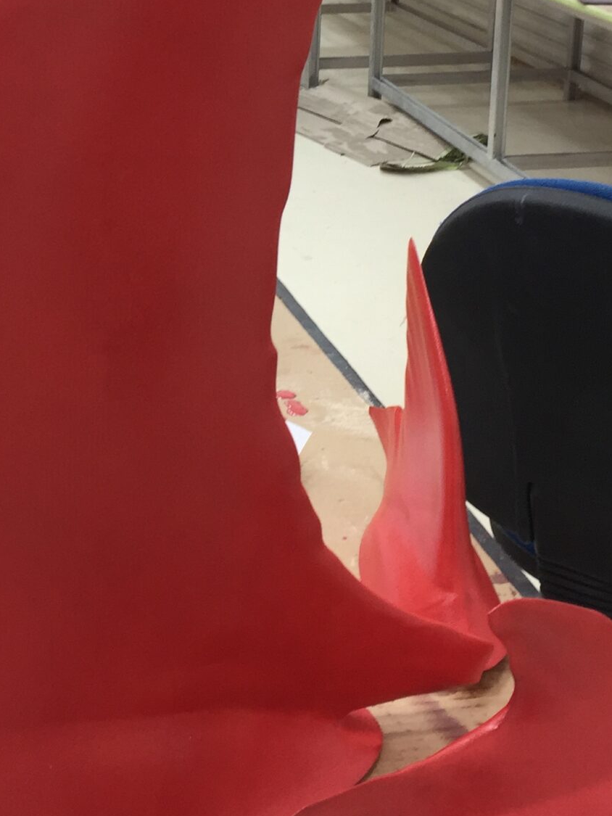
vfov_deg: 28.7
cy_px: 158
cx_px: 109
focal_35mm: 66
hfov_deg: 21.9
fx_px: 1556
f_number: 2.2
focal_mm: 4.15
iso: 40
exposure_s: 1/100
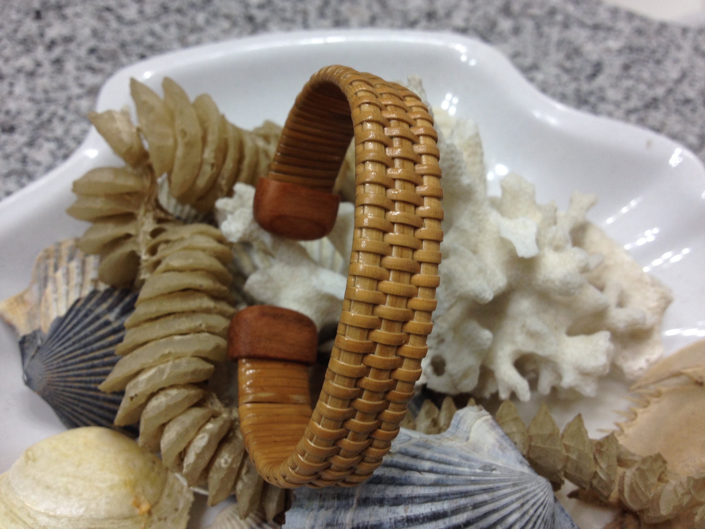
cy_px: 264
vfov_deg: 40.7
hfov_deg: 52.6
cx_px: 352
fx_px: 713
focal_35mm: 35
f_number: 2.4
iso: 50
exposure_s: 1/40
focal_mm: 4.28
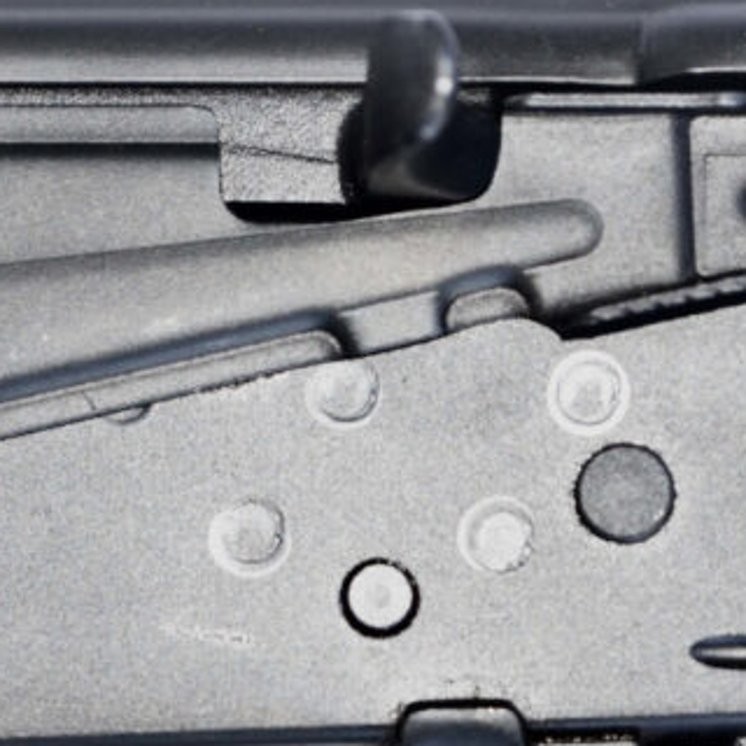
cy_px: 207
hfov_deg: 6.1
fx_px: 6955
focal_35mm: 285
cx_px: 268
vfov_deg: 6.1
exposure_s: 1/125
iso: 200
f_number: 5.6
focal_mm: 75
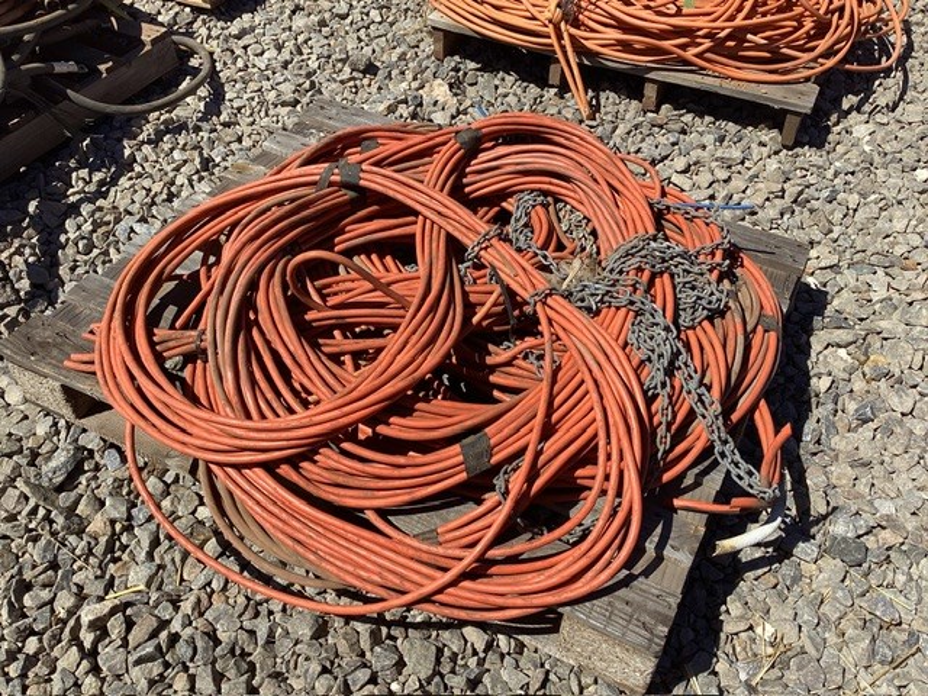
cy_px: 348
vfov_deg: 45.4
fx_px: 831
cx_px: 464
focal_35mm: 31
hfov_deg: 58.4
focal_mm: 3.3
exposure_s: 1/1431
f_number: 2.4
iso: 25
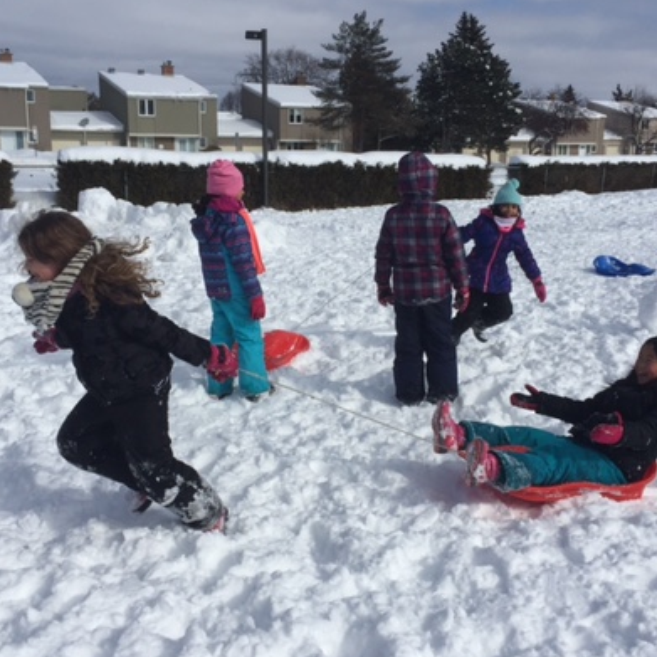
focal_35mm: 42
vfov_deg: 40.0
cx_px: 336
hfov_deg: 40.0
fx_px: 902
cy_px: 353
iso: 32
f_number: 2.2
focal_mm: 4.15
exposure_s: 1/7937
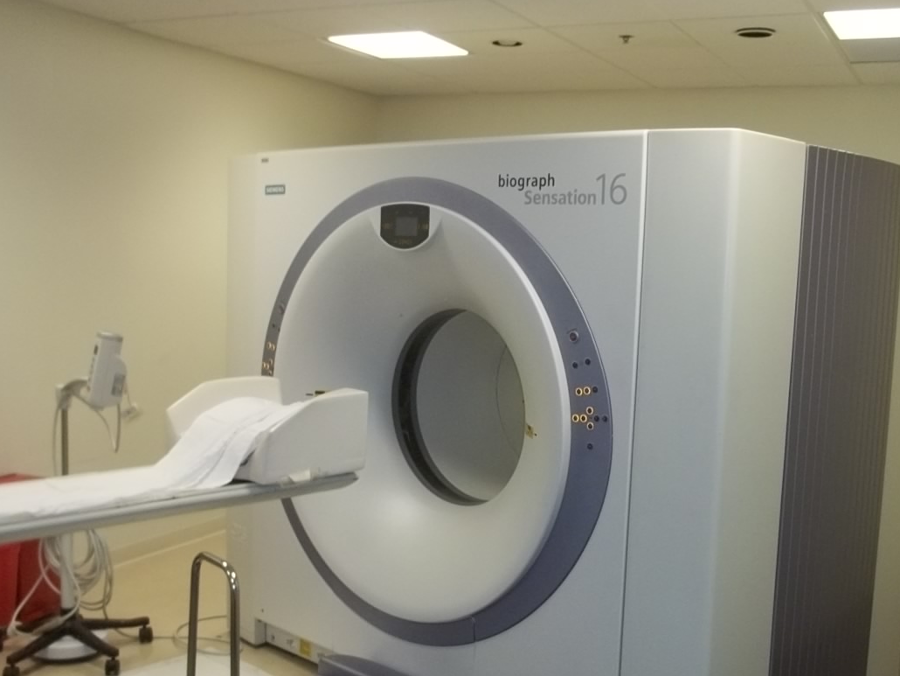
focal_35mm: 41
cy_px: 397
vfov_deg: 35.1
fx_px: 1066
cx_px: 500
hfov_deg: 45.7
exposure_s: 1/30
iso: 160
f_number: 3.3
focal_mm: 5.9
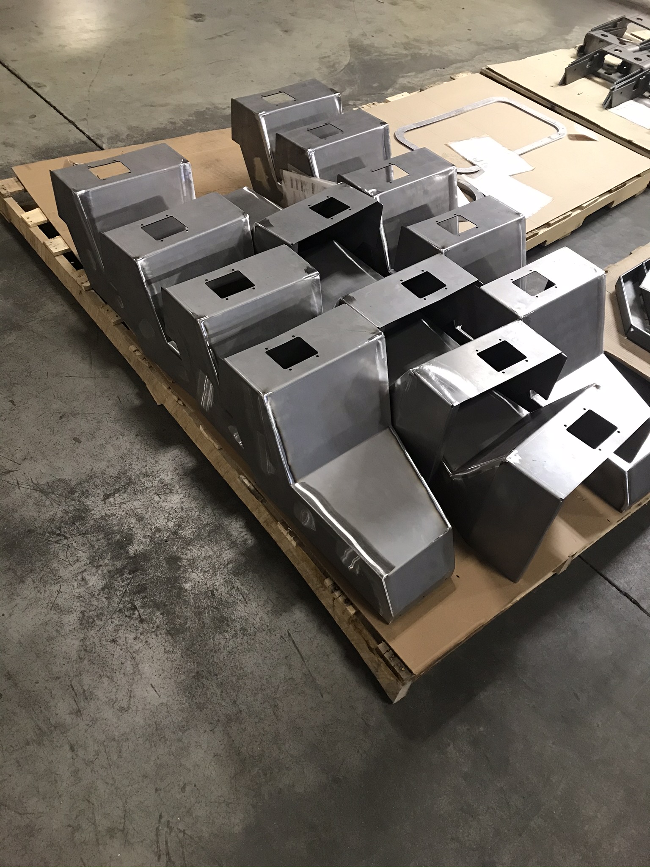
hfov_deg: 49.7
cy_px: 434
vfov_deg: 63.4
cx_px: 325
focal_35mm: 28
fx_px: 701
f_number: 1.8
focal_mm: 3.99
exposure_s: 1/15
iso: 80
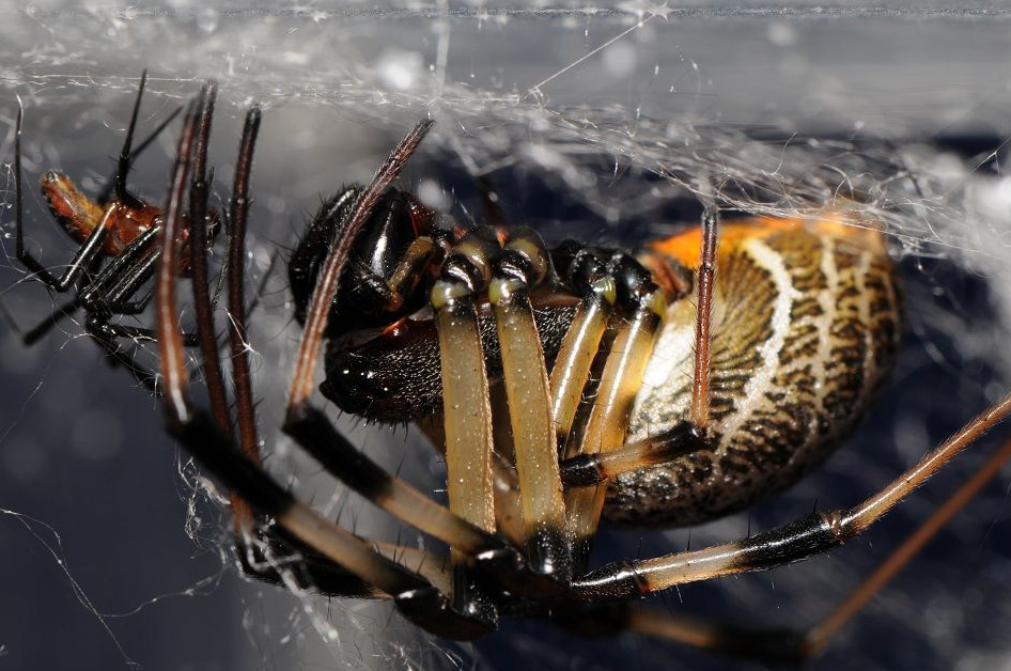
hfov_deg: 12.4
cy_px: 329
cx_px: 510
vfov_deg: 8.2
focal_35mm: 167
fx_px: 4670
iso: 200
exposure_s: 1/60
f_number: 18
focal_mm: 105
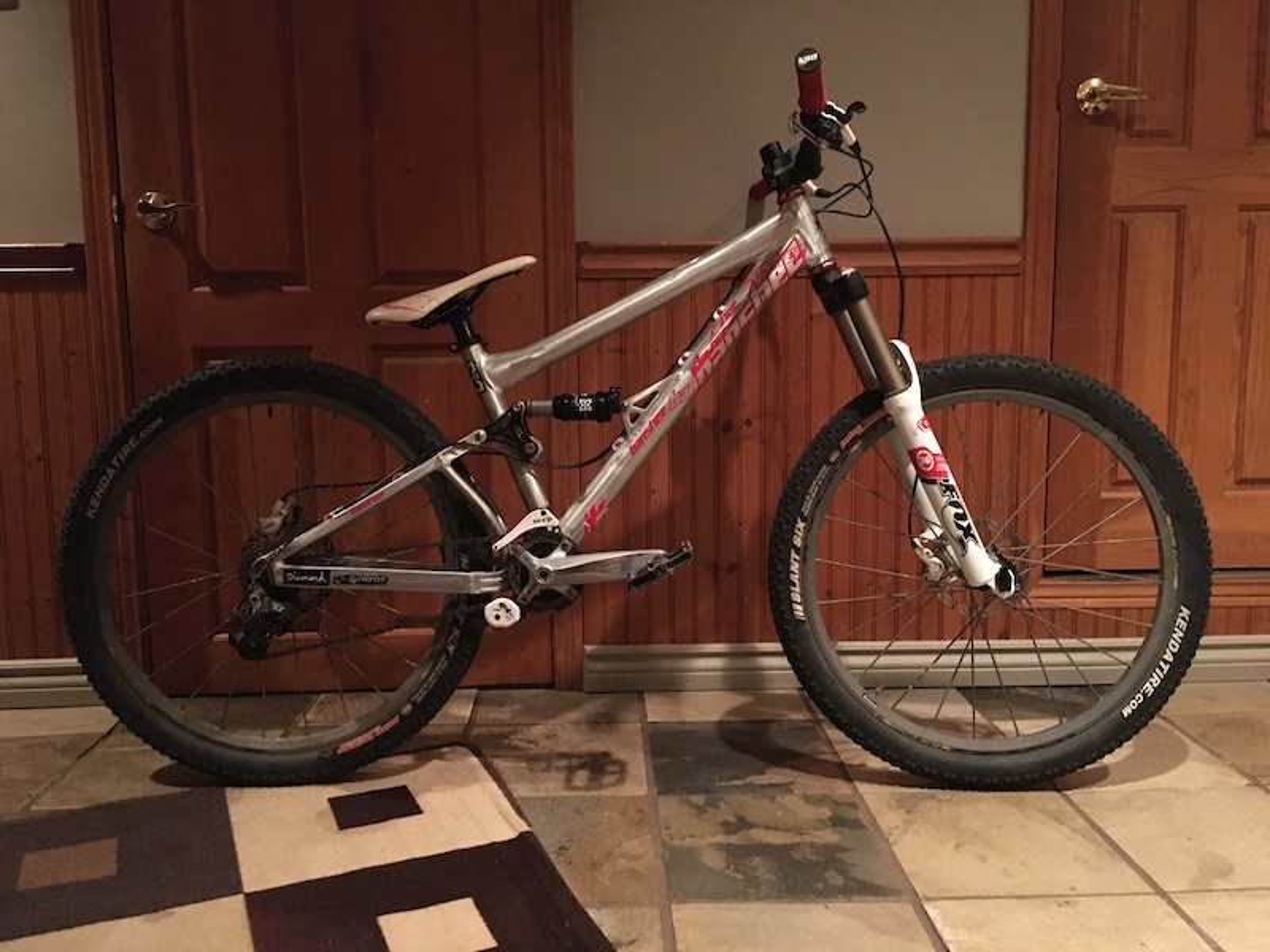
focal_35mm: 29
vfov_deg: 48.2
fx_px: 1064
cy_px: 476
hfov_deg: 61.7
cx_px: 635
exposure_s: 1/15
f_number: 2.2
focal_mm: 4.15
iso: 320
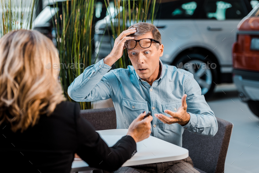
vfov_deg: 14.4
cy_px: 86
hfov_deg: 21.4
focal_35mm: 95
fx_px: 684
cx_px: 130
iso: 160
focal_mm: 95
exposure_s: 1/200
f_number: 3.5
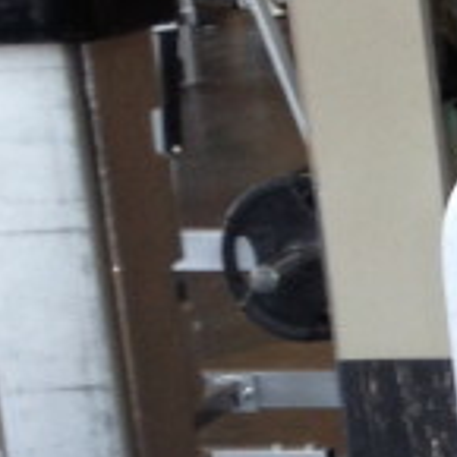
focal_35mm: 219
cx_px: 952
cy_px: 498
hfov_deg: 7.6
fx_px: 3271
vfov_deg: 7.9
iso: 64
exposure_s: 1/20
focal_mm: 4.28
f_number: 2.4
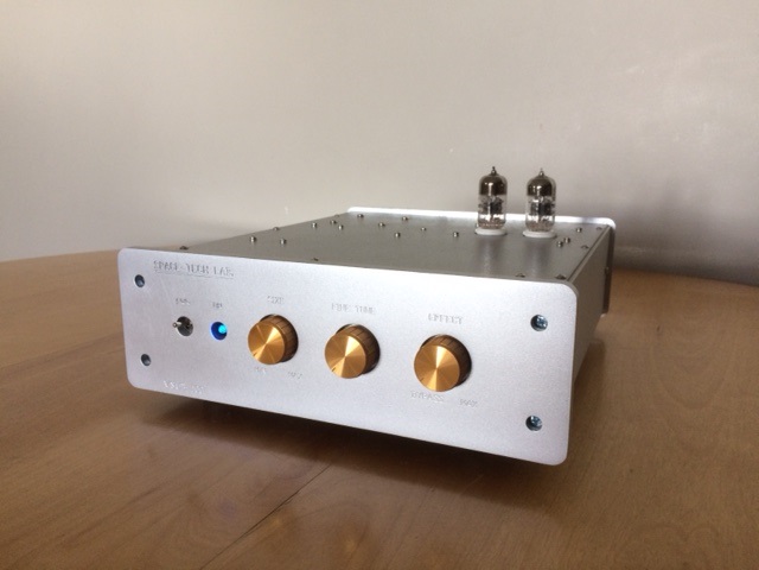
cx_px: 380
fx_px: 636
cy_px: 285
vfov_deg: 48.2
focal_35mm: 29
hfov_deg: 61.7
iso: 125
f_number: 2.2
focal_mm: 4.15
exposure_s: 1/30
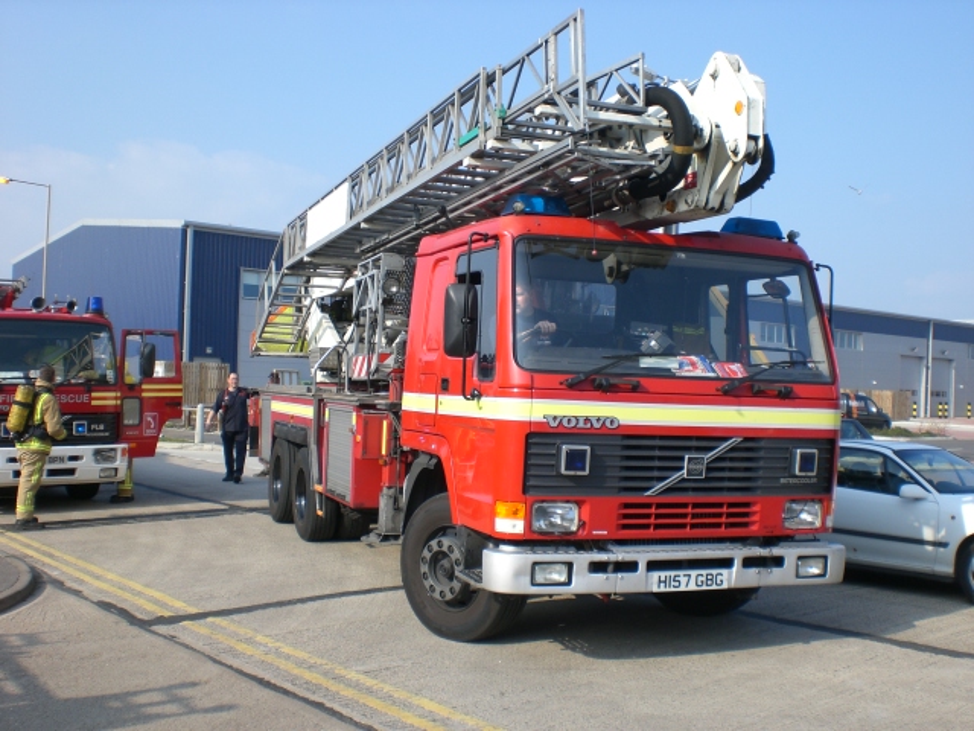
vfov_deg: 37.7
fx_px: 1069
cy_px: 366
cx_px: 487
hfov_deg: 49.0
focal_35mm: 38
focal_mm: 6.3
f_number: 4.4
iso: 50
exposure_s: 1/320
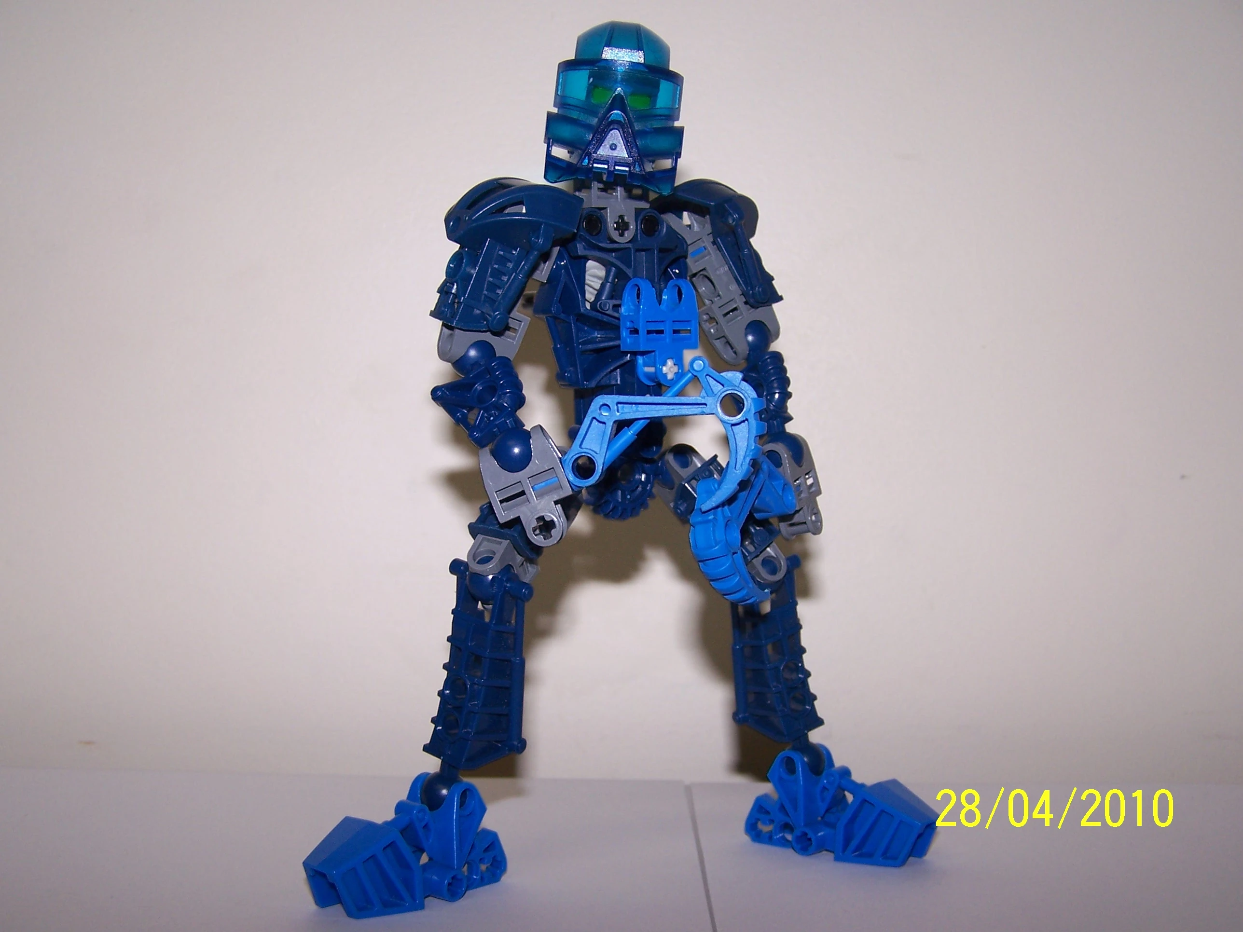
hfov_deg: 46.8
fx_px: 1436
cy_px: 466
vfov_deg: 36.0
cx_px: 622
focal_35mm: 40
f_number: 2.8
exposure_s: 1/60
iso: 80
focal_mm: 6.7
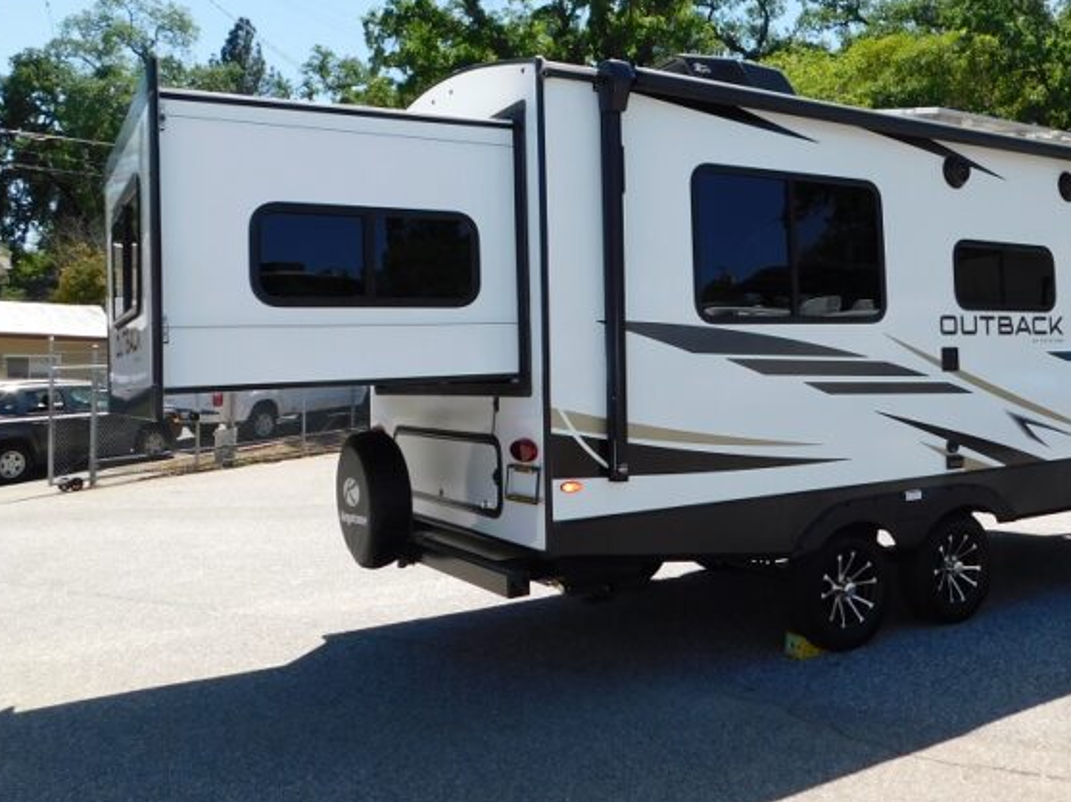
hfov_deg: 54.6
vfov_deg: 42.7
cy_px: 315
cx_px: 683
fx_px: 1021
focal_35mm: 33
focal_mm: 4
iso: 125
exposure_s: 1/1000
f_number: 3
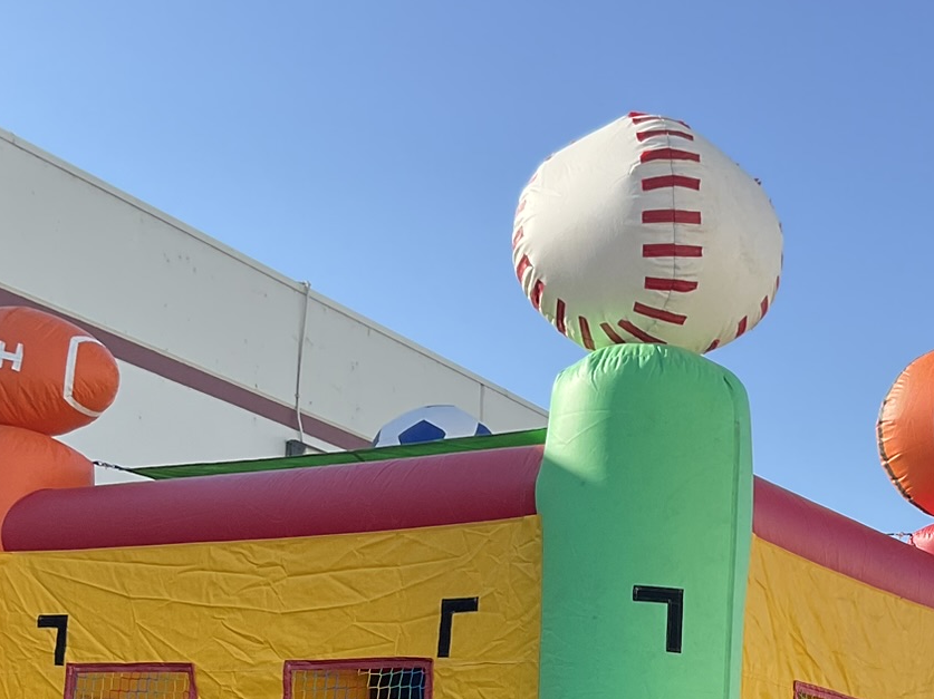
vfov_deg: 19.6
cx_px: 668
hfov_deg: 27.1
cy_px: 812
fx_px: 1915
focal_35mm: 71
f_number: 1.8
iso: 16
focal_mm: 3
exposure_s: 1/1098
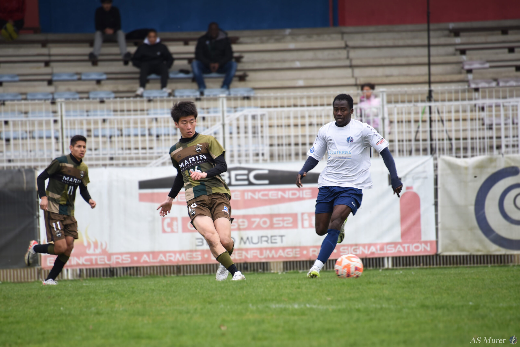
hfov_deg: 6.9
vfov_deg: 4.6
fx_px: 4335
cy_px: 174
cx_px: 260
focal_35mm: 300
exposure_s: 1/750
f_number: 5.6
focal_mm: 300
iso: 560
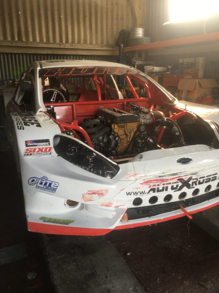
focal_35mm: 29
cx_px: 110
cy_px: 146
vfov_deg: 61.7
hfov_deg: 48.2
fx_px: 245
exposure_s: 1/50
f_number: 2.2
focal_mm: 4.15
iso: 25
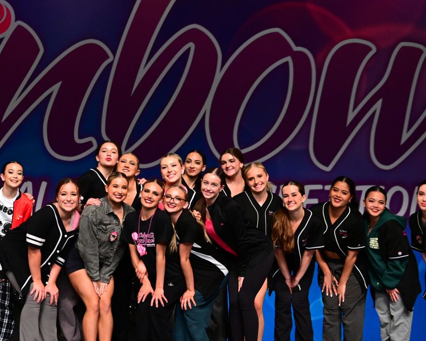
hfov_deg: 9.6
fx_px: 2534
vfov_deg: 7.7
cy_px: 176
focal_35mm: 201
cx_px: 105
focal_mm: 120
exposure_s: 1/1000
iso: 3200
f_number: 2.8
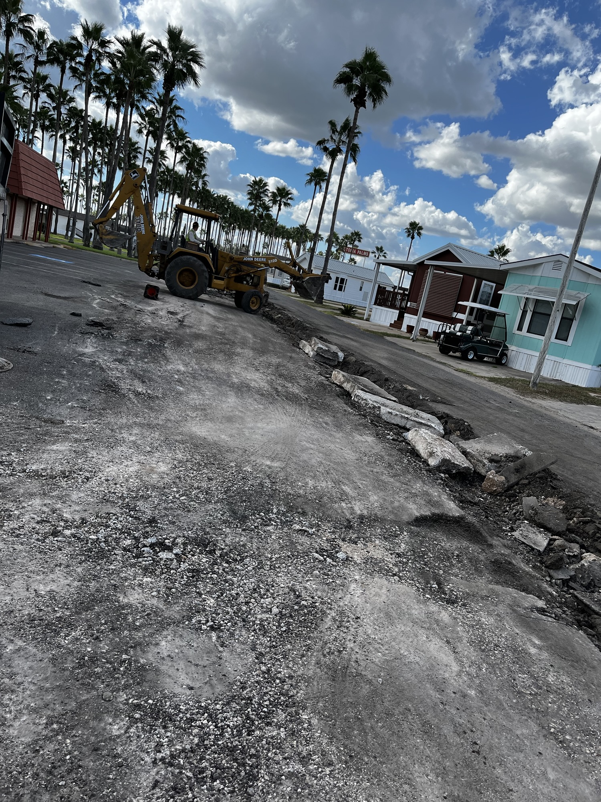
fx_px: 602
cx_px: 300
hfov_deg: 53.1
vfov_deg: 67.3
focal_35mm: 26
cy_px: 401
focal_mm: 5.1
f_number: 1.6
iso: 50
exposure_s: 1/2137
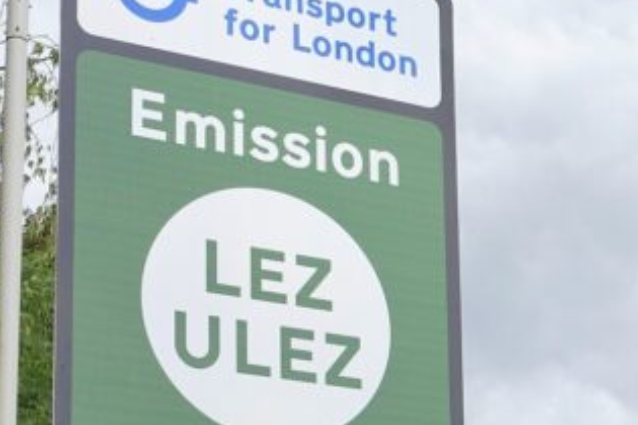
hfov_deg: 17.1
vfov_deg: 11.4
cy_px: 536
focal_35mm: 117
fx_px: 2073
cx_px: 626
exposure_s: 1/200
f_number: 5.6
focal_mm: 13.16
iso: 125
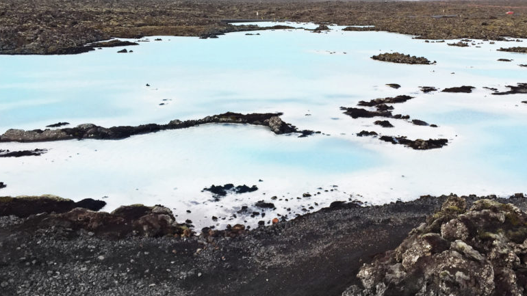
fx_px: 587
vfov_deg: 28.2
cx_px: 341
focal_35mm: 42
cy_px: 98
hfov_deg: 47.7
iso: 32
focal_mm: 4.15
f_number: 2.2
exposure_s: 1/316
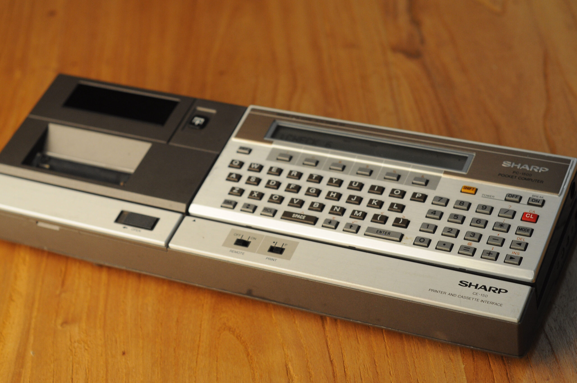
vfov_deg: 18.1
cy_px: 192
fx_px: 1201
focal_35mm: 75
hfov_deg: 27.0
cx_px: 288
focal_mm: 50
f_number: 4.5
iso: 640
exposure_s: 1/40
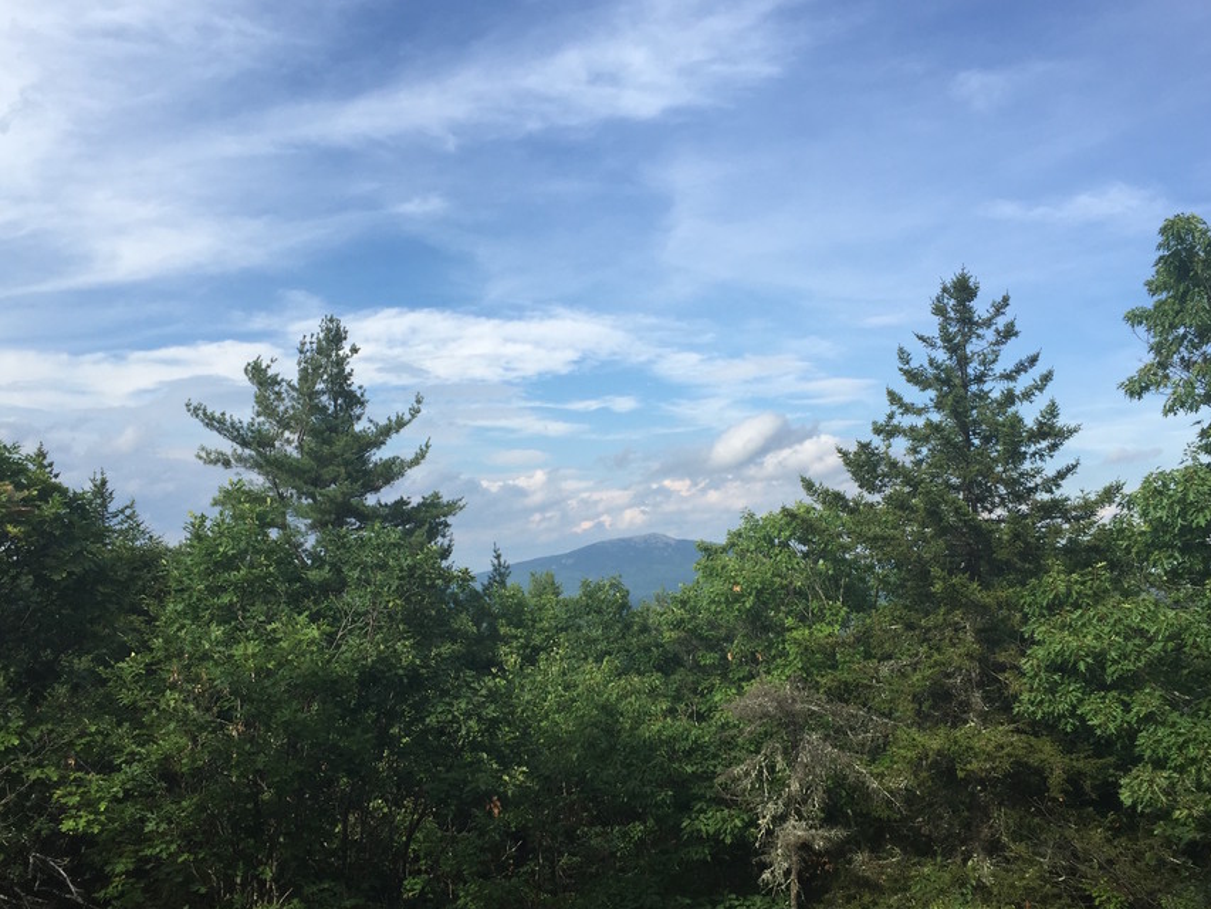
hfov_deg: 53.9
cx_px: 596
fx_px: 1190
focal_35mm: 34
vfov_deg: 41.7
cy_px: 510
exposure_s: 1/1236
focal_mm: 4.15
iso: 32
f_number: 2.2
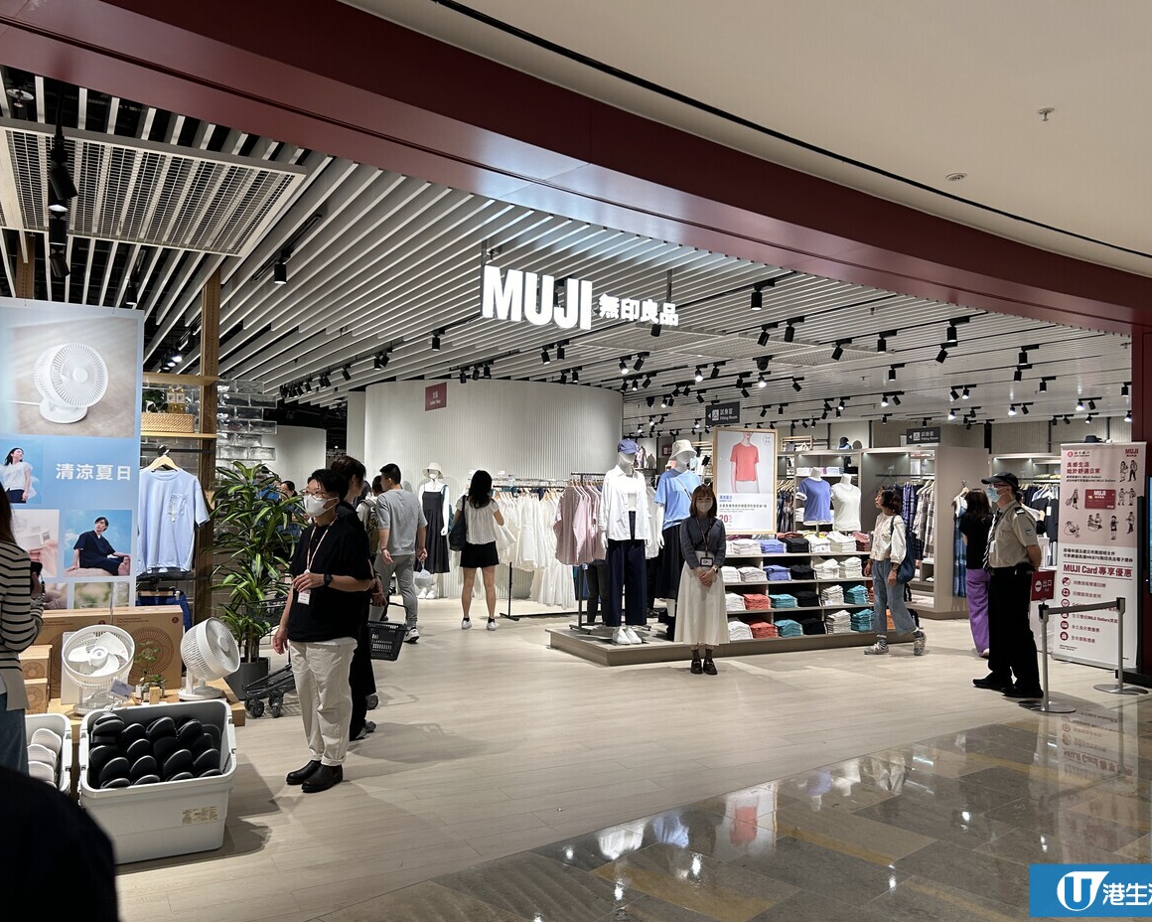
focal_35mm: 28
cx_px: 562
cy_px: 460
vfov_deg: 51.5
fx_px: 955
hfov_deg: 62.2
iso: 50
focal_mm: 5.7
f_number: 1.5
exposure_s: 1/100
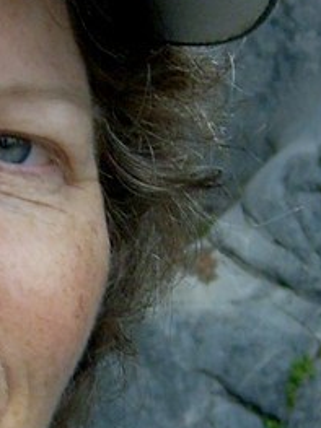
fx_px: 1534
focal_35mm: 124
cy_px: 372
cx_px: -138
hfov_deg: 11.5
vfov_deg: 15.7
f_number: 2.8
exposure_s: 1/90
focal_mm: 5.8
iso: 100
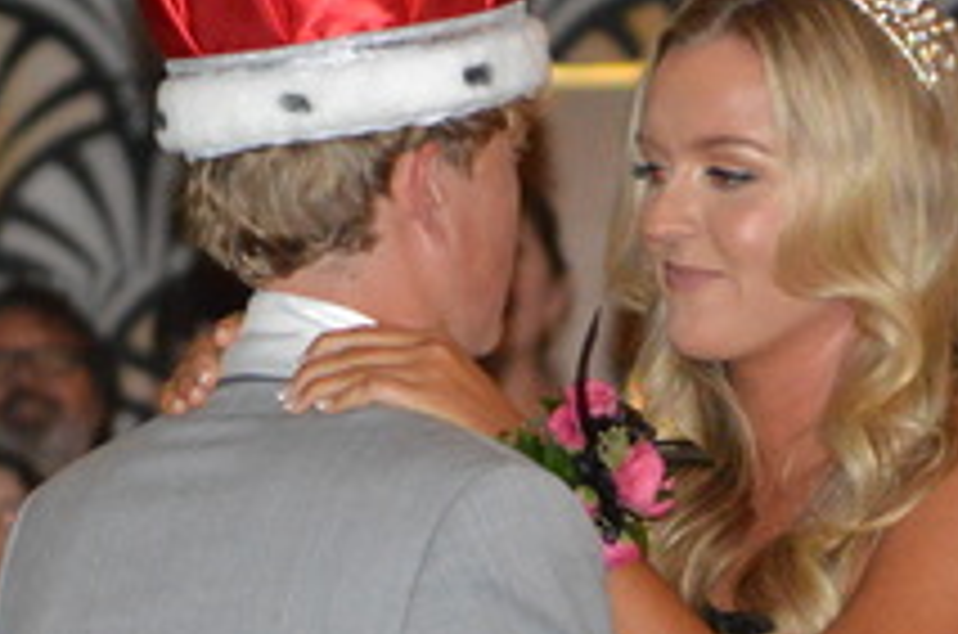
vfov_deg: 3.5
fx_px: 10488
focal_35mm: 395
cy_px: 638
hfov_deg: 5.2
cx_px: 810
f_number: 2.8
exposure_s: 1/60
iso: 3200
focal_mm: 70
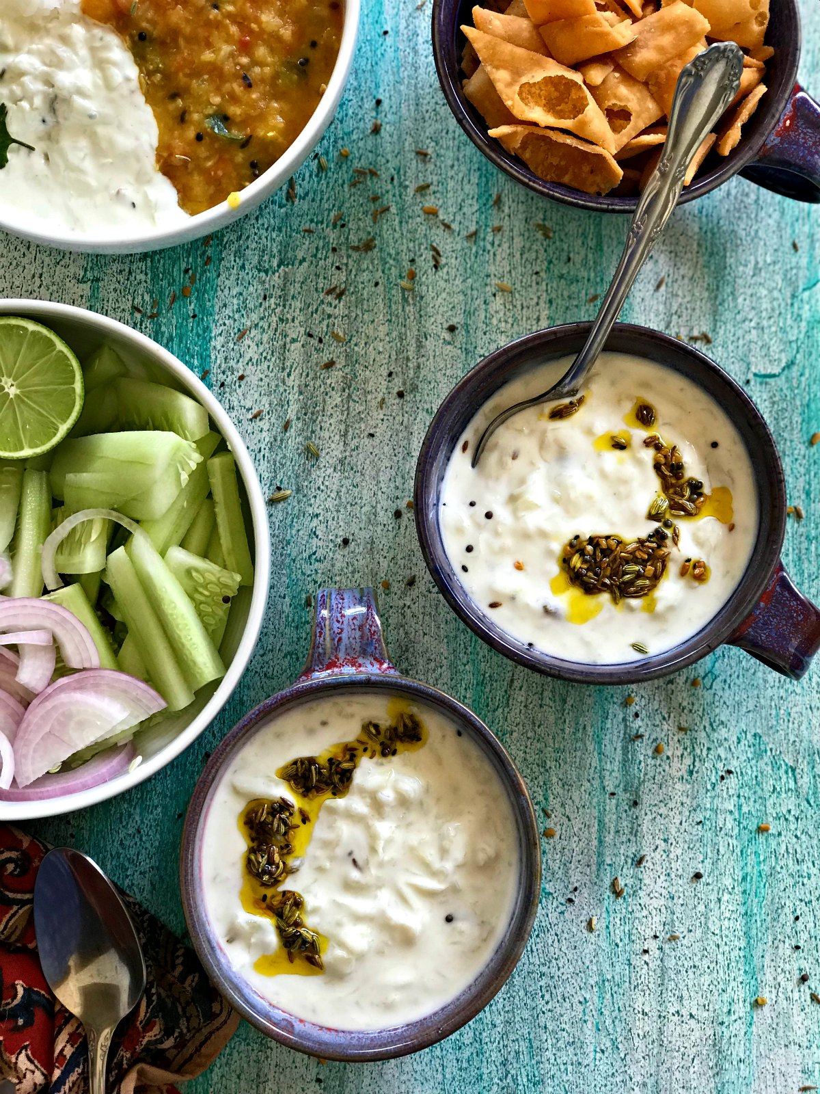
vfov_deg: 33.8
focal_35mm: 57
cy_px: 547
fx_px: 1800
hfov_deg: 25.7
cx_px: 410
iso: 40
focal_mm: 6.6
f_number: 2.8
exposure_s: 1/50
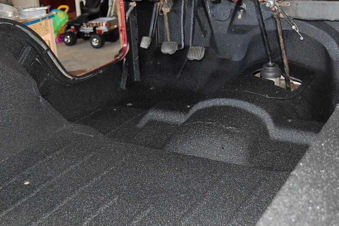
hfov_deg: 36.9
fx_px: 509
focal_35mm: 54
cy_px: 111
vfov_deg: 25.1
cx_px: 168
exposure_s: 1/60
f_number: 4.2
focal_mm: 28
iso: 400
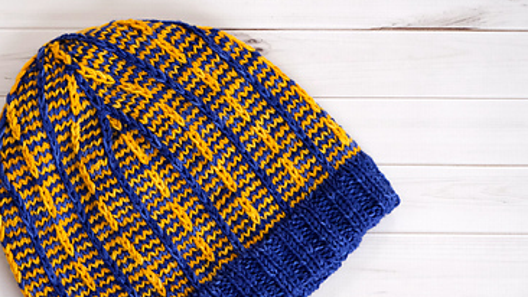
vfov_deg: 16.5
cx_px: 169
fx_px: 1022
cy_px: 218
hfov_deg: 28.7
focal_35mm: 73
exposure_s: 1/75
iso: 6400
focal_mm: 34.2
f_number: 4
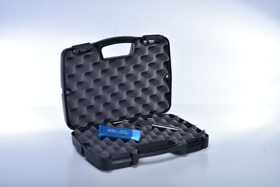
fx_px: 661
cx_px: 140
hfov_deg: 23.9
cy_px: 94
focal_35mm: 85
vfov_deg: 16.1
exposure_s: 1/200
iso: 100
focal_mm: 85
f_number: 14
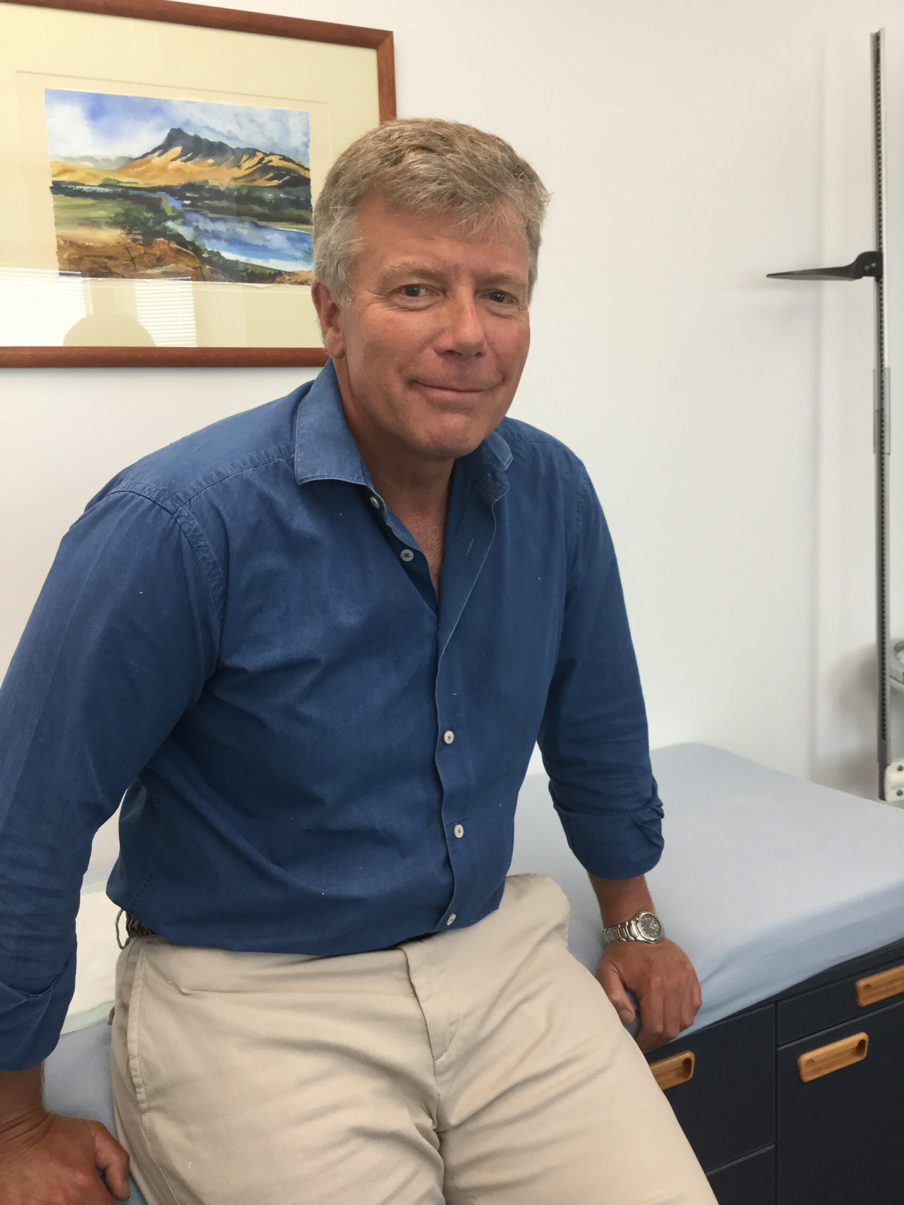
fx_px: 1079
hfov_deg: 45.4
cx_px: 452
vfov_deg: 58.4
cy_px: 602
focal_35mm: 31
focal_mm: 3.3
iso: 25
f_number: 2.4
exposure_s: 1/33
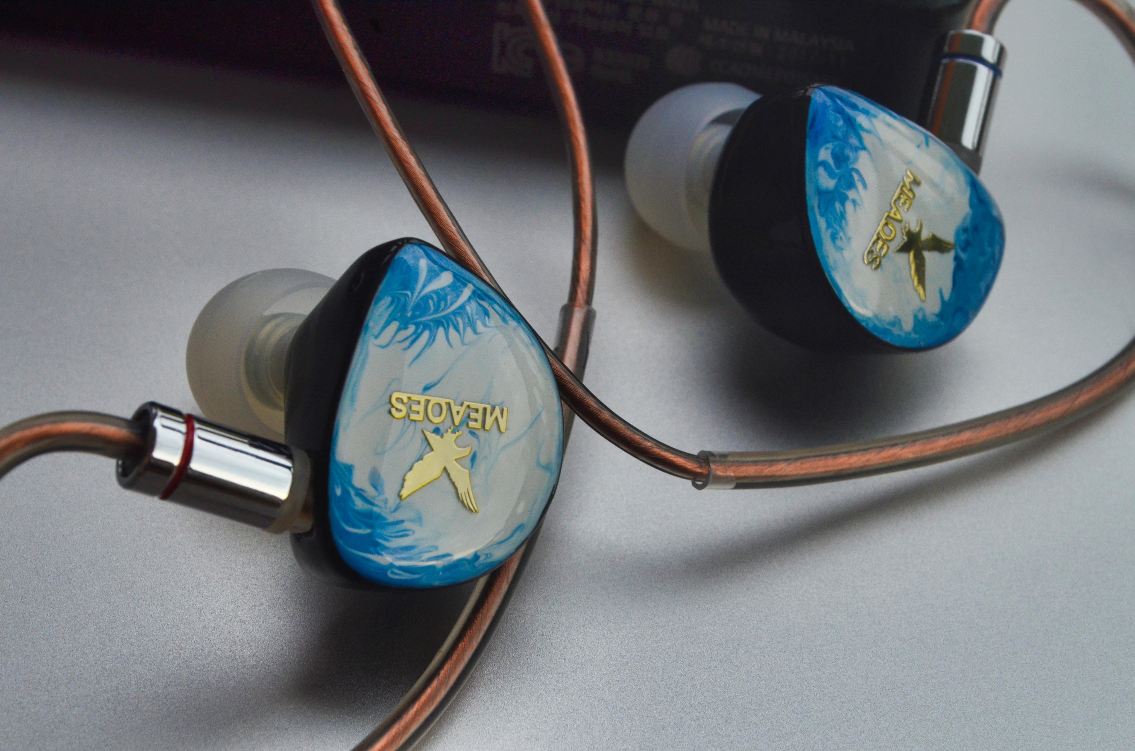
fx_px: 2265
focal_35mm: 72
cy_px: 376
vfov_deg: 18.8
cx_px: 568
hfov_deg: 28.1
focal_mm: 48
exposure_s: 1/200
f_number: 14
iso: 320
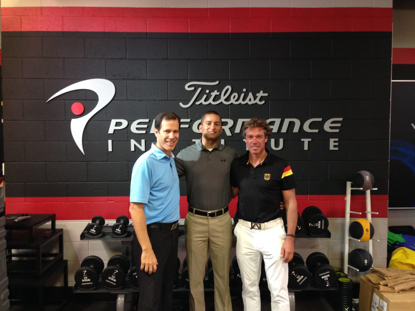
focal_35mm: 33
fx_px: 396
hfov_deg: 55.4
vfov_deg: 42.9
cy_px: 156
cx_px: 208
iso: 125
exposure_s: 1/20
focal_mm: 4.12
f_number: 2.4
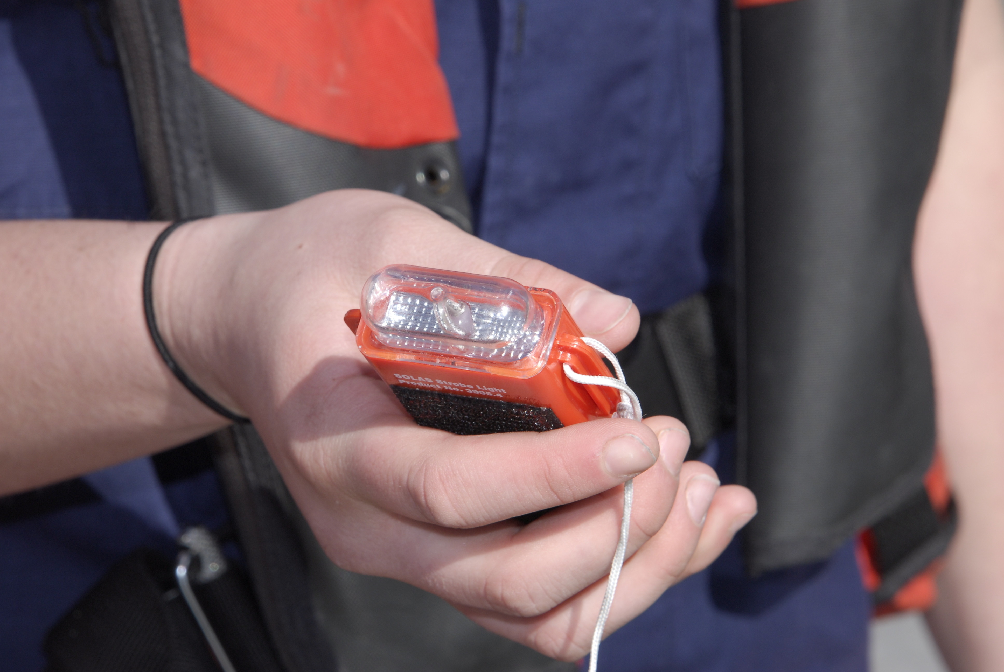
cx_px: 502
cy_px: 336
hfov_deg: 11.4
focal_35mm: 180
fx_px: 5026
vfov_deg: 7.7
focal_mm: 120
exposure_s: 1/250
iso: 250
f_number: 13
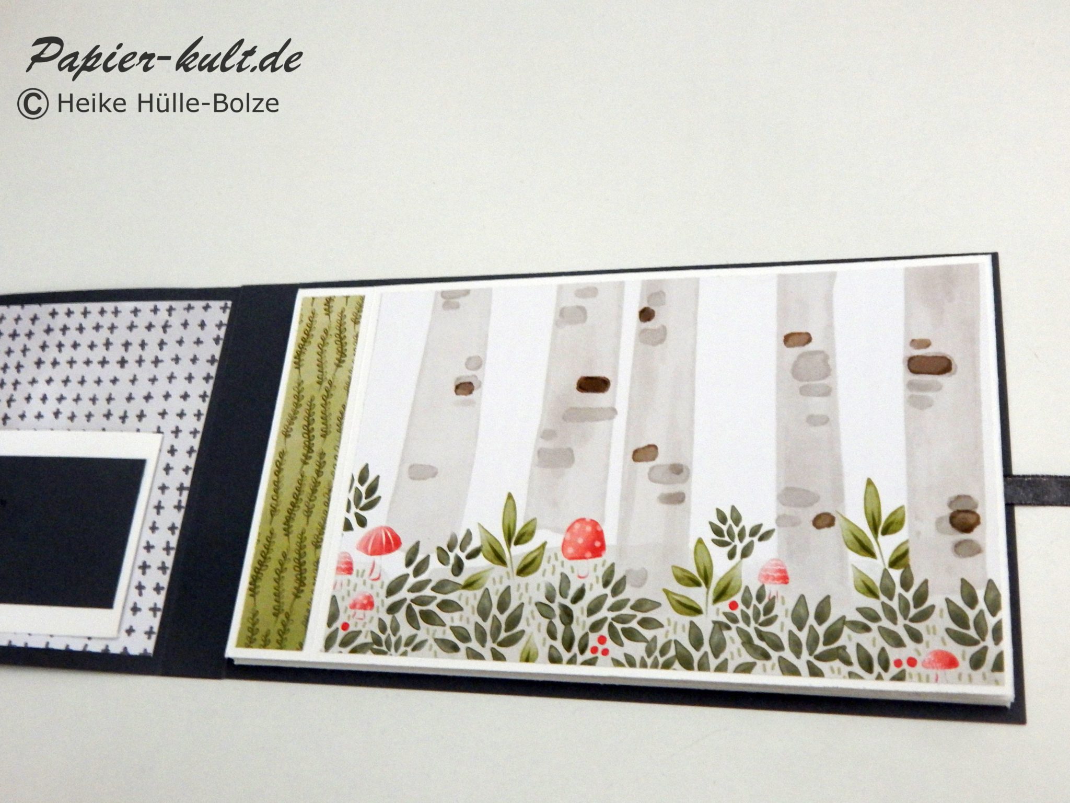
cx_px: 535
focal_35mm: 38
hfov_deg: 49.0
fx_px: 1175
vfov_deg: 37.7
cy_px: 402
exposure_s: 1/25
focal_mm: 6.8
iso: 400
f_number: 3.4
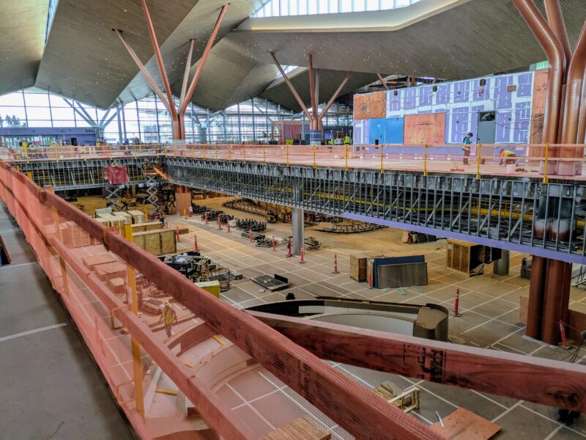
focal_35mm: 25
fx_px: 423
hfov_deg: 69.4
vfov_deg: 54.9
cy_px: 220
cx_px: 293
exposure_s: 1/188
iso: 45
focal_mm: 5.43
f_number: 1.89
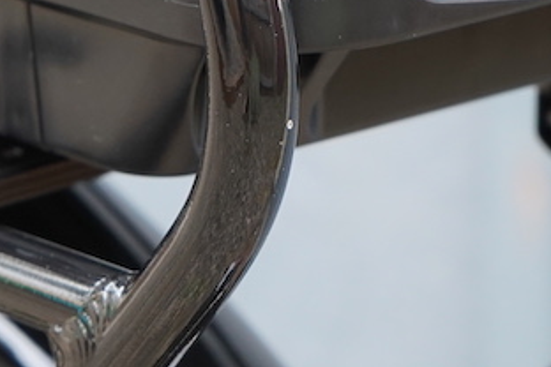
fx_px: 4392
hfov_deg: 7.1
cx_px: -35
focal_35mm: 287
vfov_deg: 4.8
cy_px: 20
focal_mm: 70
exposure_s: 1/160
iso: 1250
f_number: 5.6
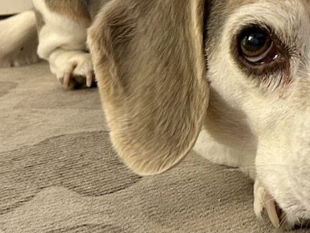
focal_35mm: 84
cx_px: 470
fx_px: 753
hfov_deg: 20.0
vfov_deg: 16.8
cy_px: -47
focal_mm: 5.7
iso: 250
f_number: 1.5
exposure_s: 1/60
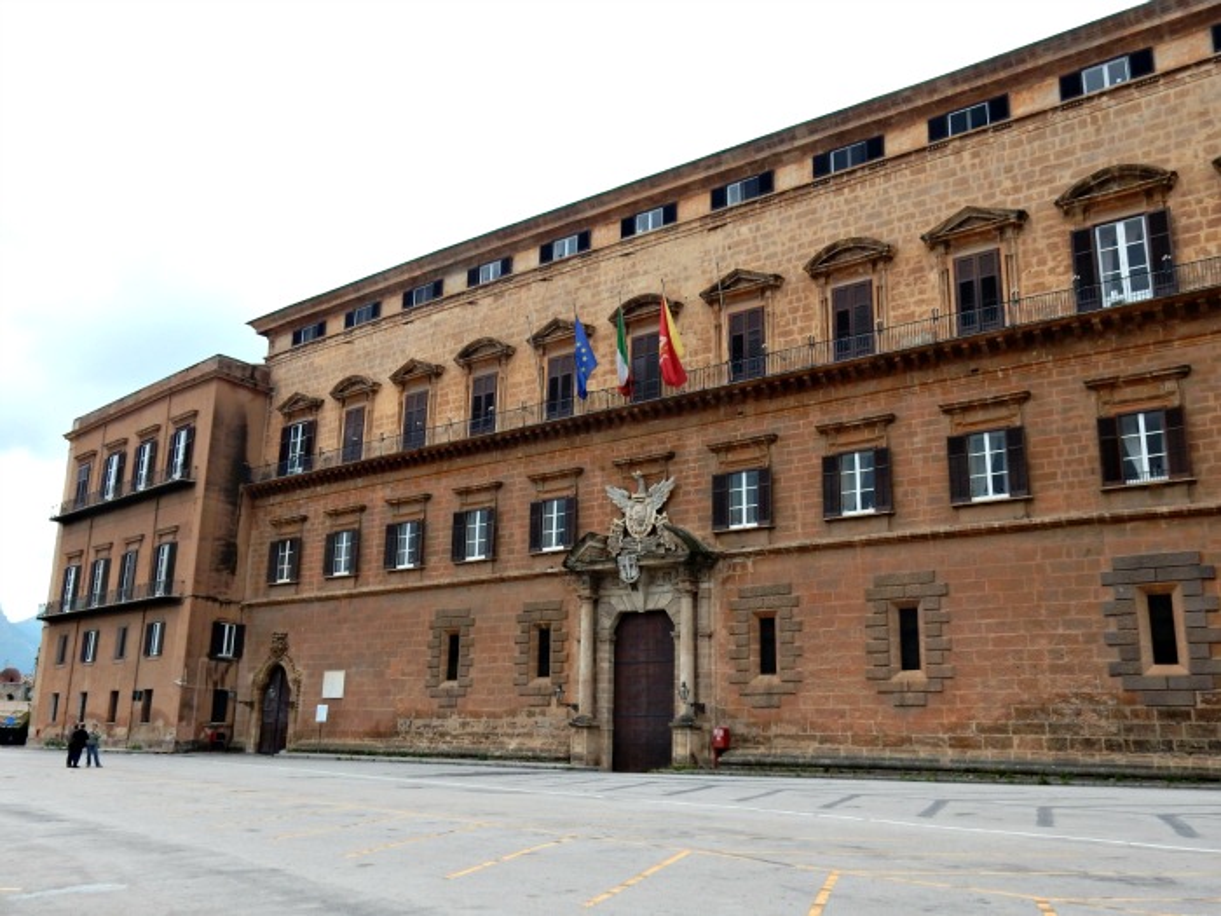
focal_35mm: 30
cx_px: 610
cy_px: 458
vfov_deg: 46.8
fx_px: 1058
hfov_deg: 60.0
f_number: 4
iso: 125
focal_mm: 5.4
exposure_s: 1/640
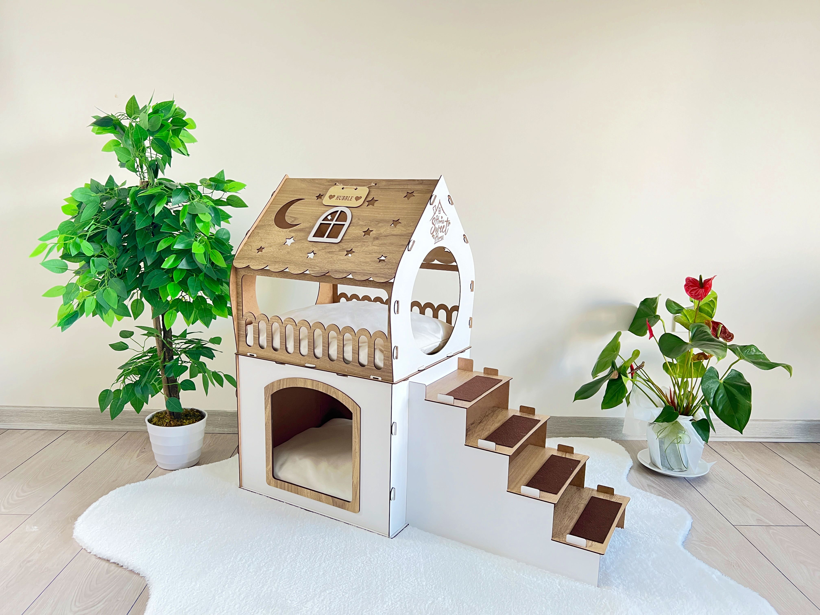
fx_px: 616
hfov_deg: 67.3
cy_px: 308
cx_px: 410
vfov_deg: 53.1
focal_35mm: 26
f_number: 1.5
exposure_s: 1/60
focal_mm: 5.7
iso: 200
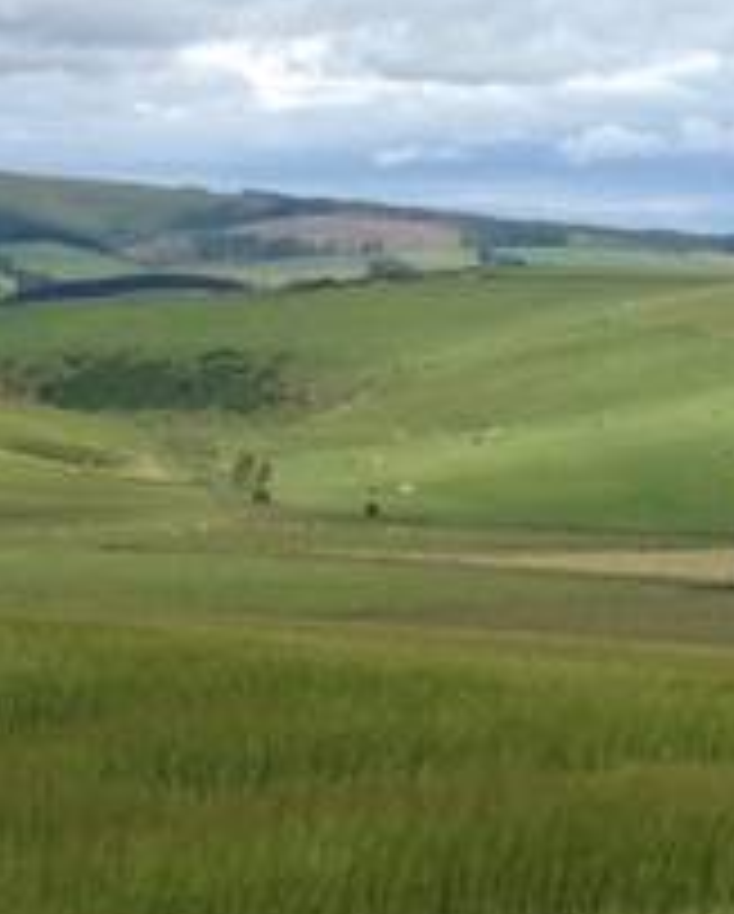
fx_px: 4660
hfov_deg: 9.0
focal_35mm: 172
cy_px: 50
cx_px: 567
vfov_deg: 11.1
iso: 50
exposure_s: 1/2513
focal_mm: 4.28
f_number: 2.4
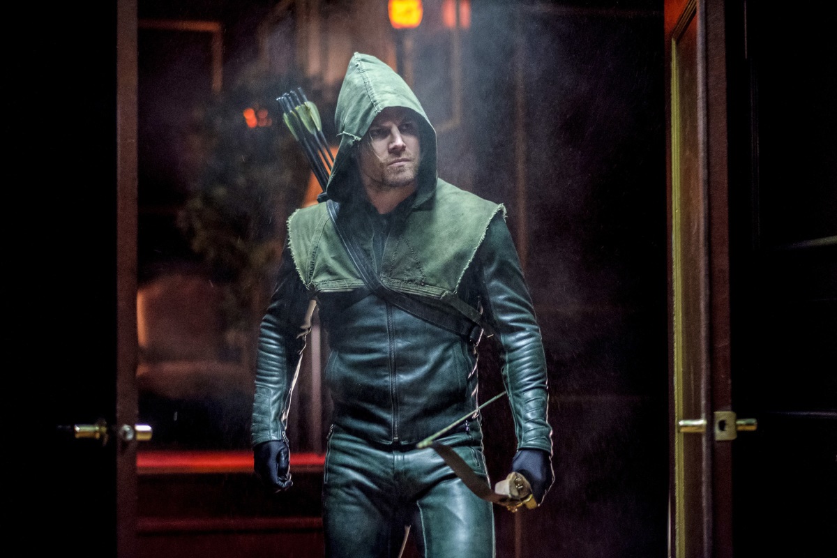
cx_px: 418
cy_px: 279
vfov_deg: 16.3
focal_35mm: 84
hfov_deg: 24.2
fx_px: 1953
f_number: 1.2
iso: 10000
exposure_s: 1/125
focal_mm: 56
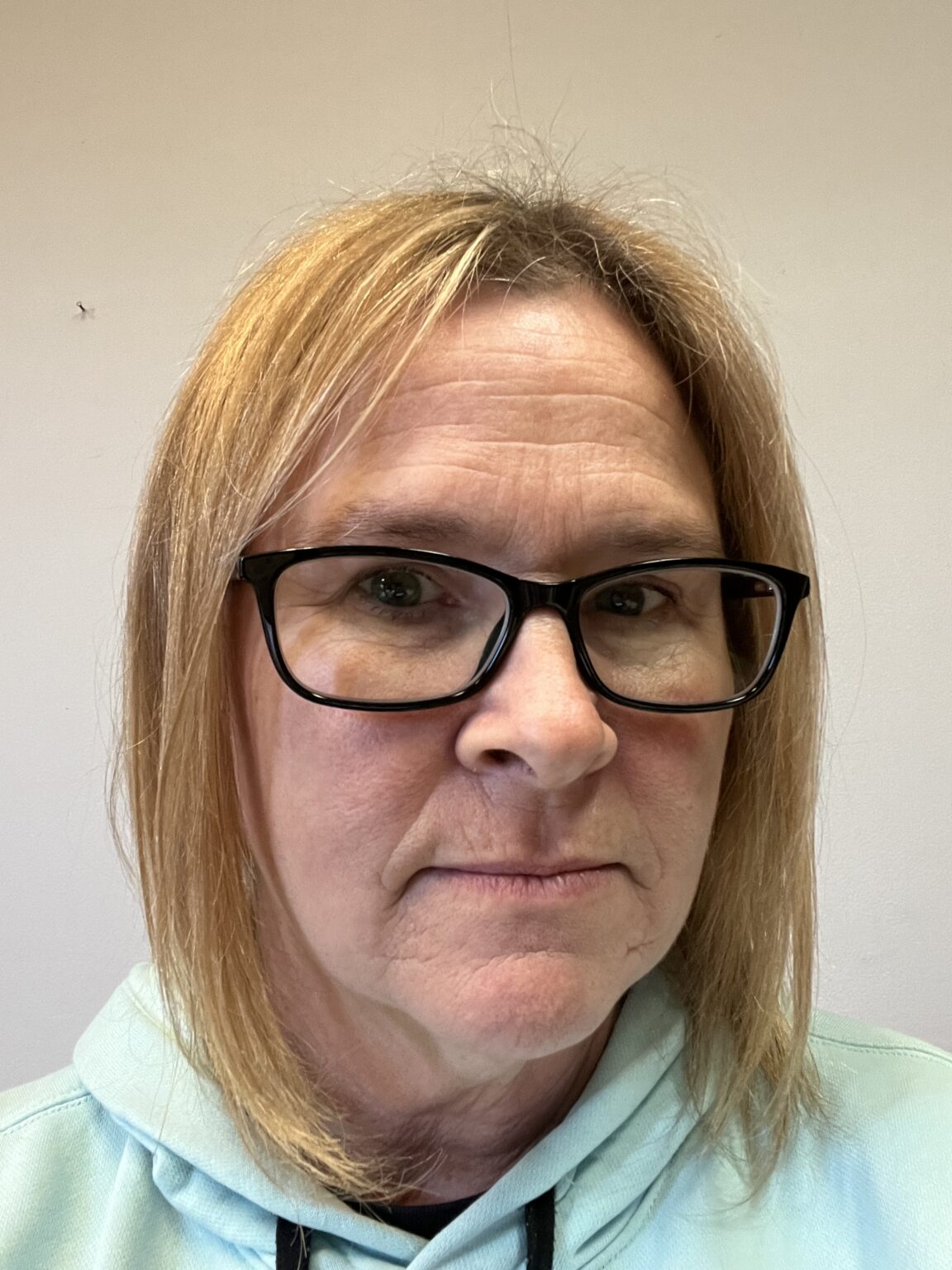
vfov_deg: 60.0
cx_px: 476
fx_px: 1100
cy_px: 635
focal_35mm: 30
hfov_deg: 46.8
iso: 320
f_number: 2.2
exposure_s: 1/40
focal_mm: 2.71
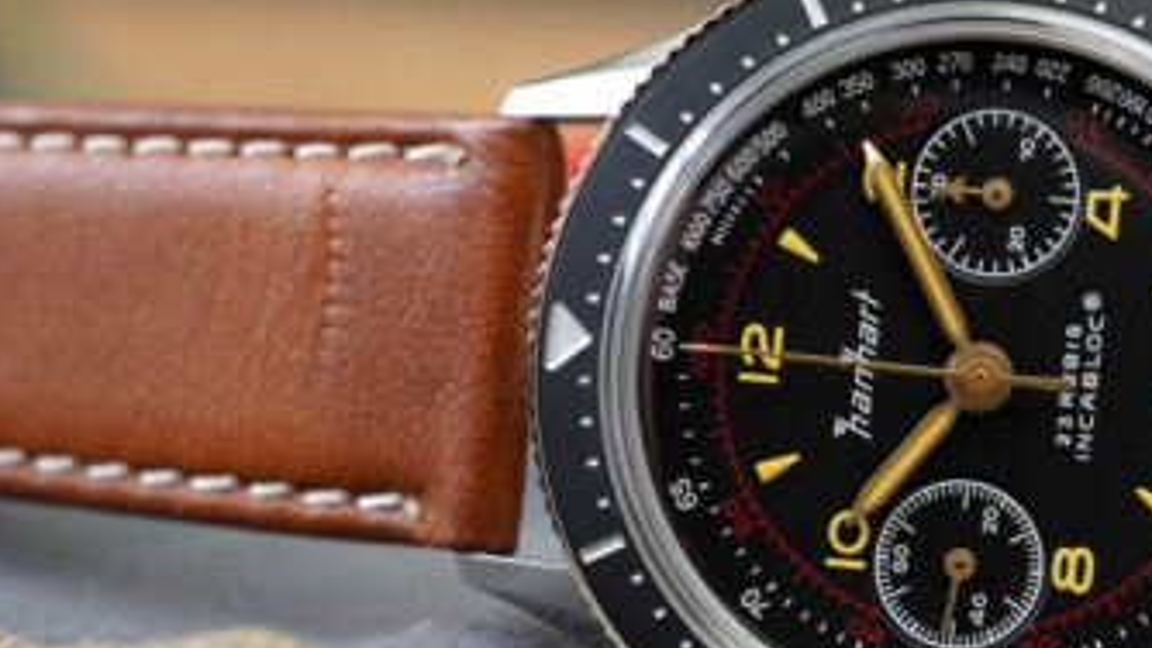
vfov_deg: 15.3
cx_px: 983
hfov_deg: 26.2
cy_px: 355
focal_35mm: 79
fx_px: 2414
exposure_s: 1/13
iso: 2500
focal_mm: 35
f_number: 5.6
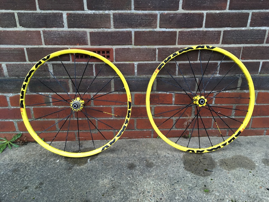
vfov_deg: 48.2
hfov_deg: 61.7
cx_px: 134
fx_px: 225
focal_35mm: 29
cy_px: 101
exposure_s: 1/100
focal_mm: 4.15
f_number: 2.2
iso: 25
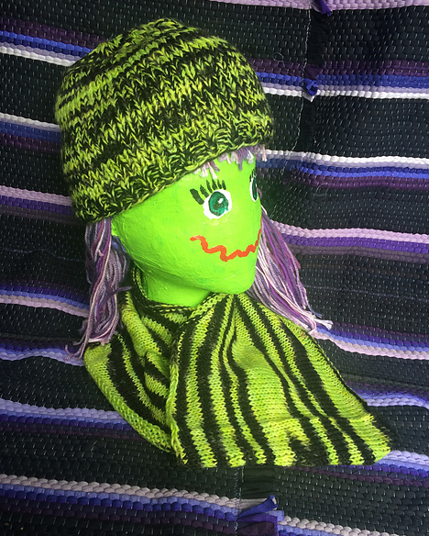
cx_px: 211
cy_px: 276
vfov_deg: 57.1
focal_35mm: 31
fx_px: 491
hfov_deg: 47.2
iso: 64
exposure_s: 1/120
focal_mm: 4.15
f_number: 2.2
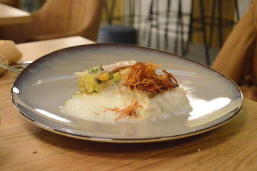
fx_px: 342
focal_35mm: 48
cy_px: 86
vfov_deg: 28.0
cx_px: 128
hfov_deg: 41.1
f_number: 4.8
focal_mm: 32
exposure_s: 1/50
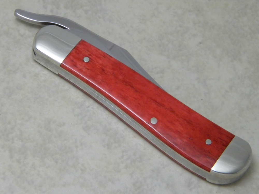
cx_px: 130
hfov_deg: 13.3
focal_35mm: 148
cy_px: 97
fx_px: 1107
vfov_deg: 10.0
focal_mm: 26.8
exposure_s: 1/24.7
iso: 400
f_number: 5
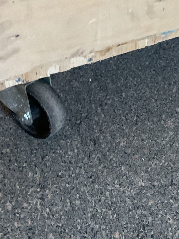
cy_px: 79
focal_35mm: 68
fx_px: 469
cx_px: 154
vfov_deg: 28.4
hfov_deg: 21.2
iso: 320
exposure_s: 1/45
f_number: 1.8
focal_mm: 3
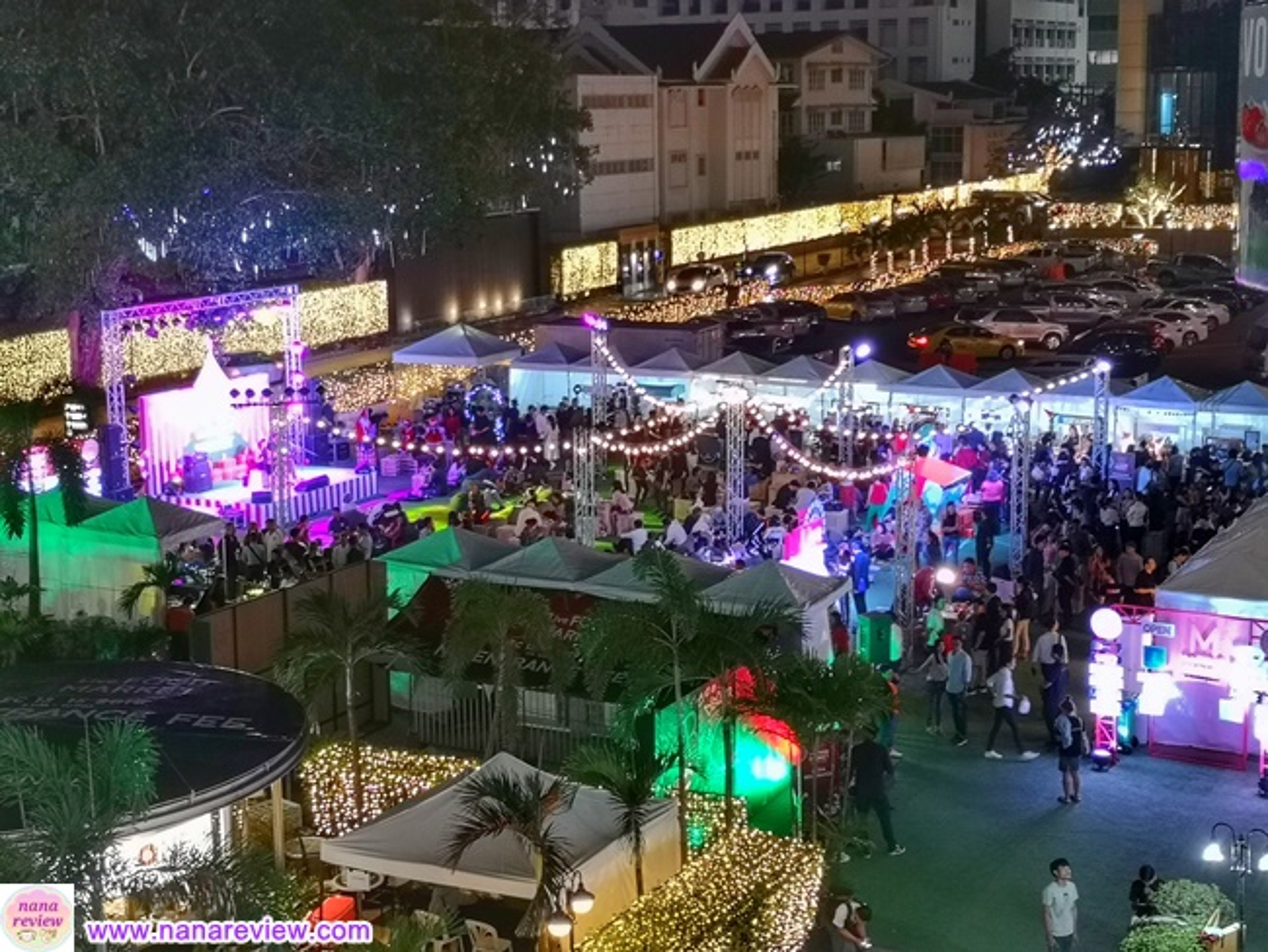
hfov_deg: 34.9
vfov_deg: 26.6
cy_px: 476
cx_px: 634
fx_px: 2015
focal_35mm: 55
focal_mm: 3.95
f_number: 1.8
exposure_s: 1/24
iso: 320
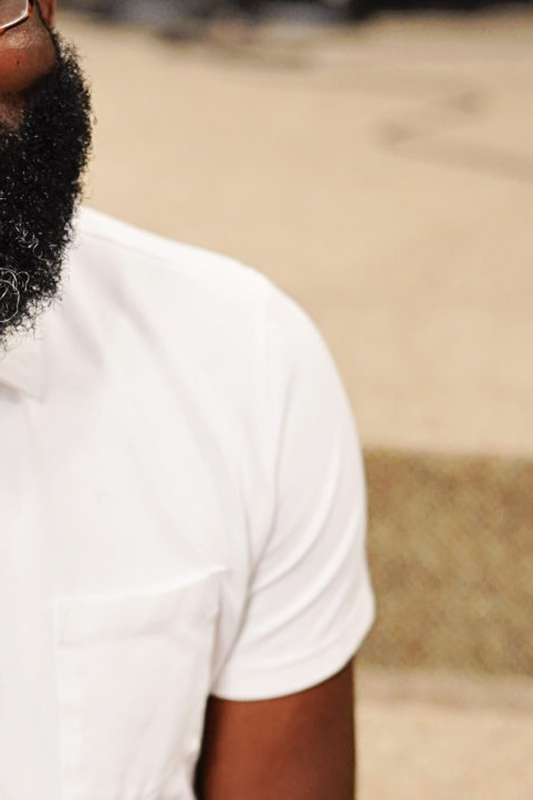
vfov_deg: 11.6
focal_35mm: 177
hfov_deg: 7.7
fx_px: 3931
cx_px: -98
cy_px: 584
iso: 1600
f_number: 2
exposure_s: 1/320
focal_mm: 50
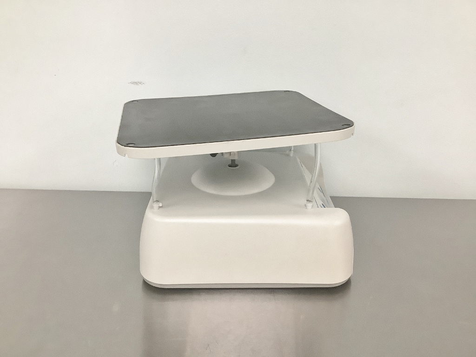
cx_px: 238
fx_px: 426
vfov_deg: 45.4
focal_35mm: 31
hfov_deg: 58.4
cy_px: 178
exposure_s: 1/60
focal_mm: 3.3
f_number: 2.4
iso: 160
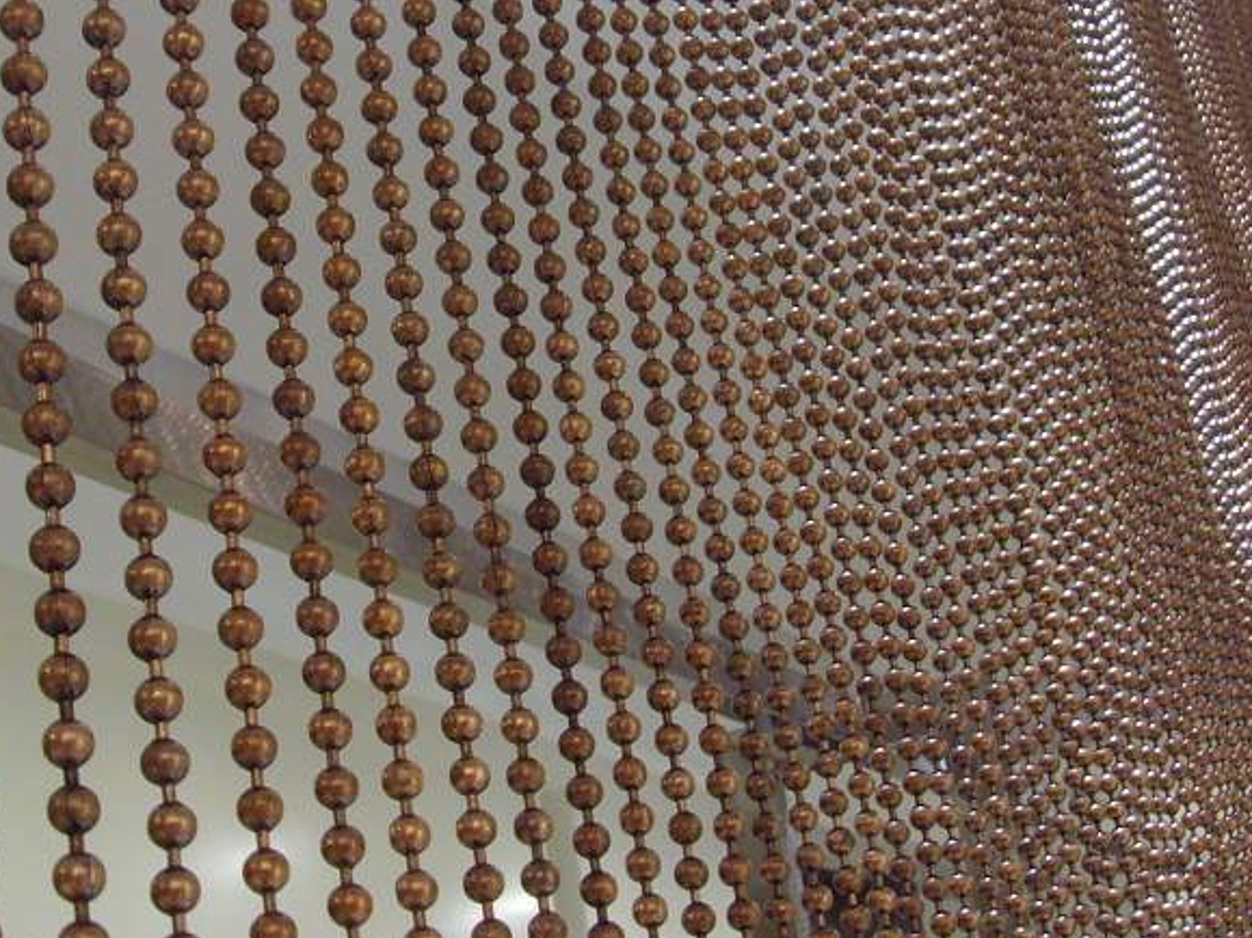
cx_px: 352
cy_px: 380
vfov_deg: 21.3
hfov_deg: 27.9
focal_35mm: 69
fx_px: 2495
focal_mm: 6.6
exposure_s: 1/30
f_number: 3.5
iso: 200
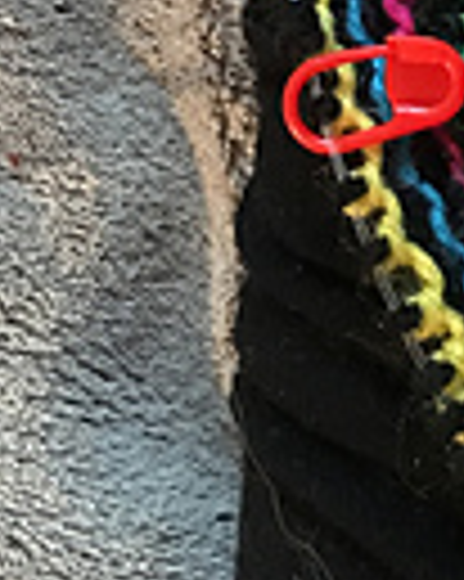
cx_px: 372
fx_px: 1890
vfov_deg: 15.2
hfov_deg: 13.9
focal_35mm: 110
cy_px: -445
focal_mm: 4.15
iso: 640
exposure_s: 1/17
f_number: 2.2
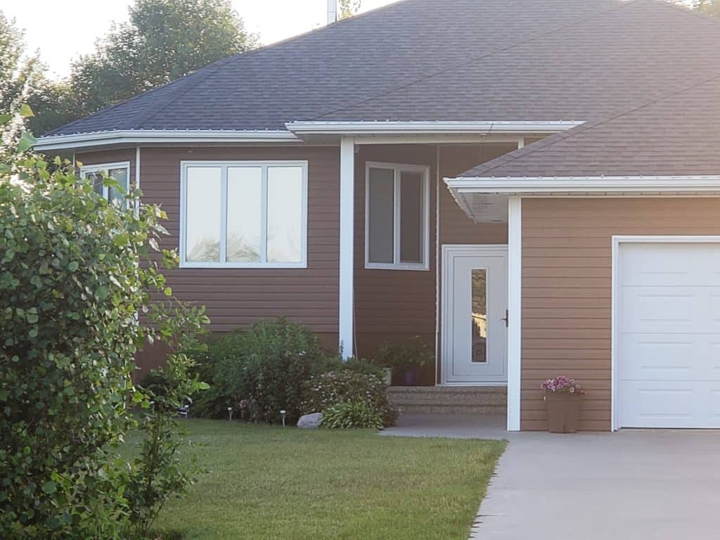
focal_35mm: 52
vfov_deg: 28.0
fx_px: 1082
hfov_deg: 36.8
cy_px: 270
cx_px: 360
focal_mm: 6
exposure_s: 1/109
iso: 32
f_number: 2.4
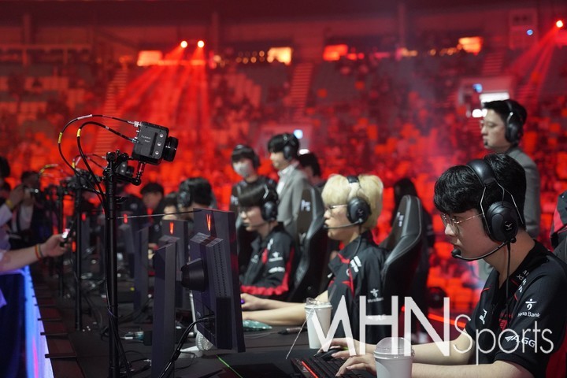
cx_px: 284
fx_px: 961
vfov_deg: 22.3
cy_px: 189
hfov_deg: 32.9
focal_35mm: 61
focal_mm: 61
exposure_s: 1/160
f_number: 4
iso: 8000
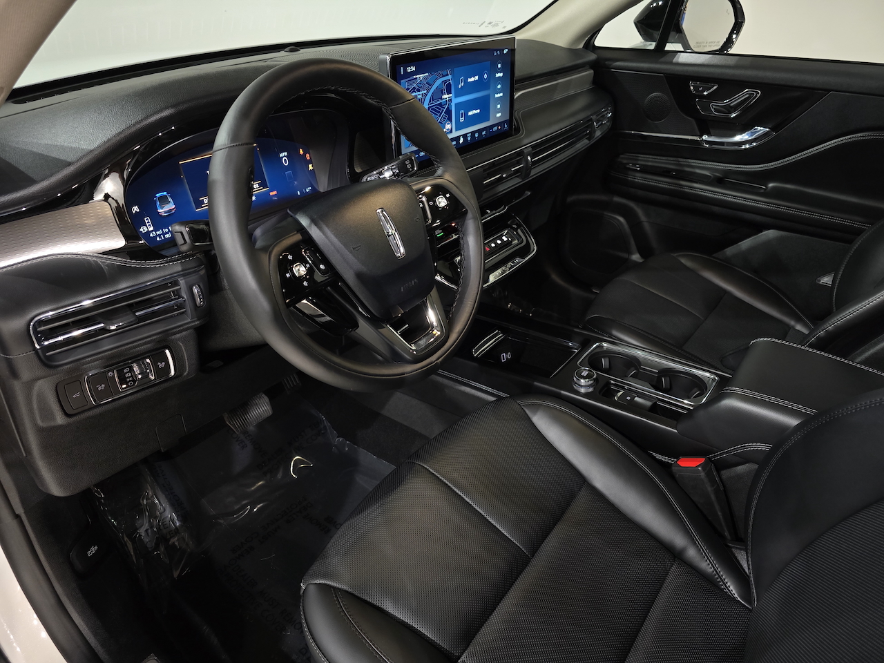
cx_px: 442
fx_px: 587
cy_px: 332
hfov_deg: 73.9
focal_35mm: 23
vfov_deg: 58.9
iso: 500
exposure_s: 1/60
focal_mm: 6.3
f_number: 1.7
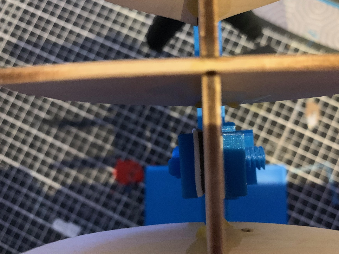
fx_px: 294
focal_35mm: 30
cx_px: 193
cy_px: 132
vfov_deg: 46.8
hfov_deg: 59.7
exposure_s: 1/25
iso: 640
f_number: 1.8
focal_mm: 4.25
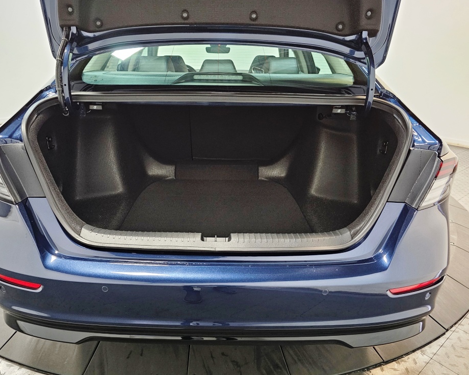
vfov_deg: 56.8
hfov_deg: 68.0
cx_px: 213
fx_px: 347
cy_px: 183
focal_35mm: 25
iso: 800
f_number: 1.7
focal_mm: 6.3
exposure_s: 1/24
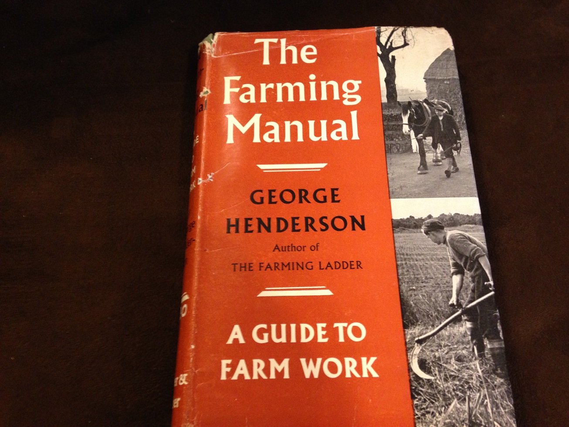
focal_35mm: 33
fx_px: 543
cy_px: 214
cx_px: 284
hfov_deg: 55.3
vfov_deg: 43.0
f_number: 2.4
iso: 250
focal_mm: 4.12
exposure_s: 1/20
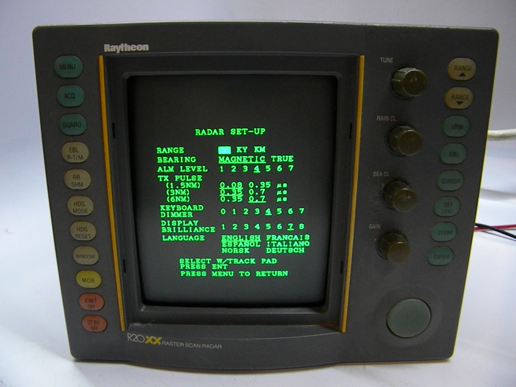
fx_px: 417
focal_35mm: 28
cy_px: 194
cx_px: 258
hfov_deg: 63.4
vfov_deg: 49.7
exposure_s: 1/110
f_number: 3.5
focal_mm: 5
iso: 720
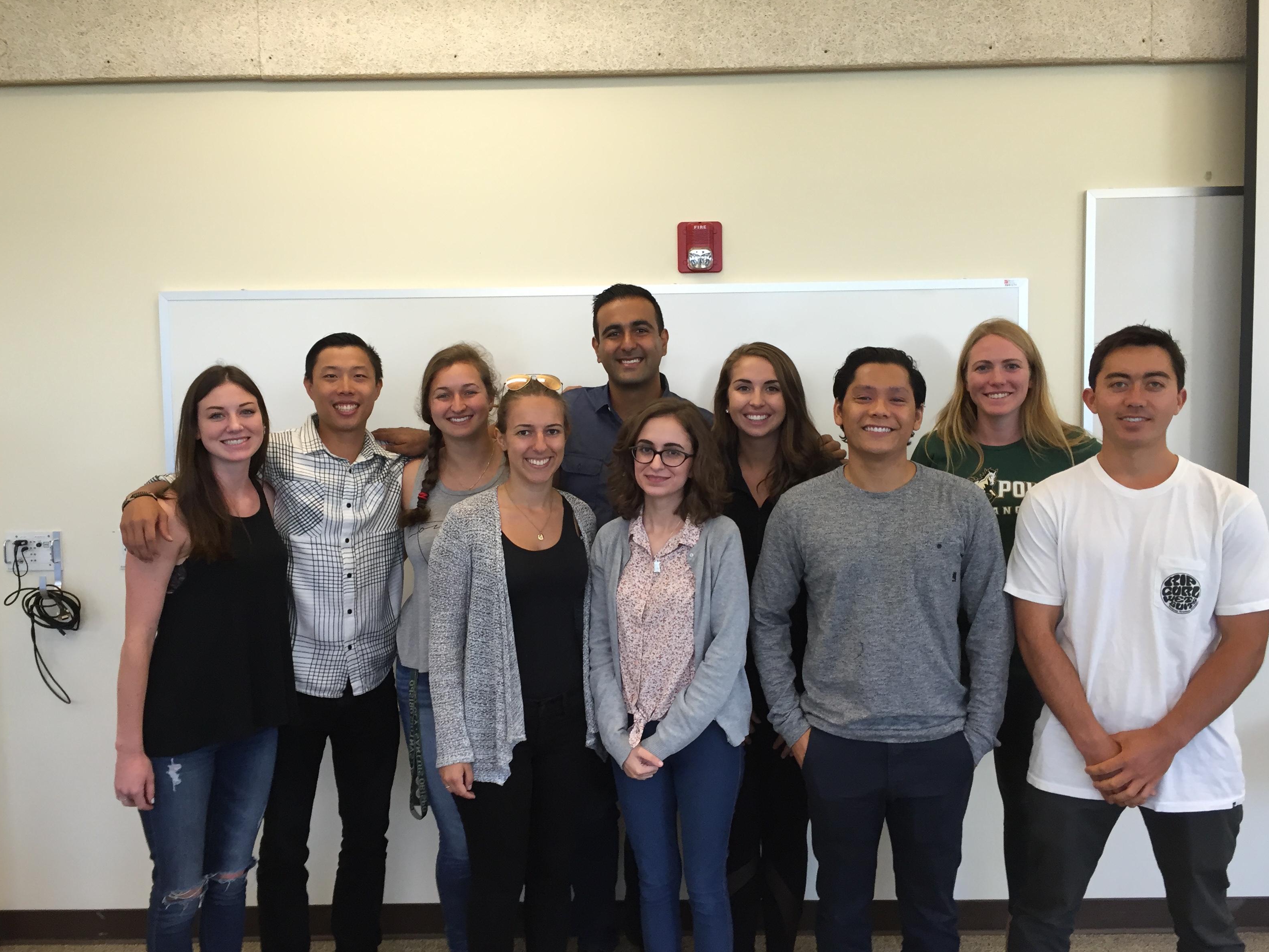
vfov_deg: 46.8
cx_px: 652
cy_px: 489
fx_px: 1100
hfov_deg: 60.0
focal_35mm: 30
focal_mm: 4.15
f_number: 2.2
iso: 64
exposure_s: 1/30
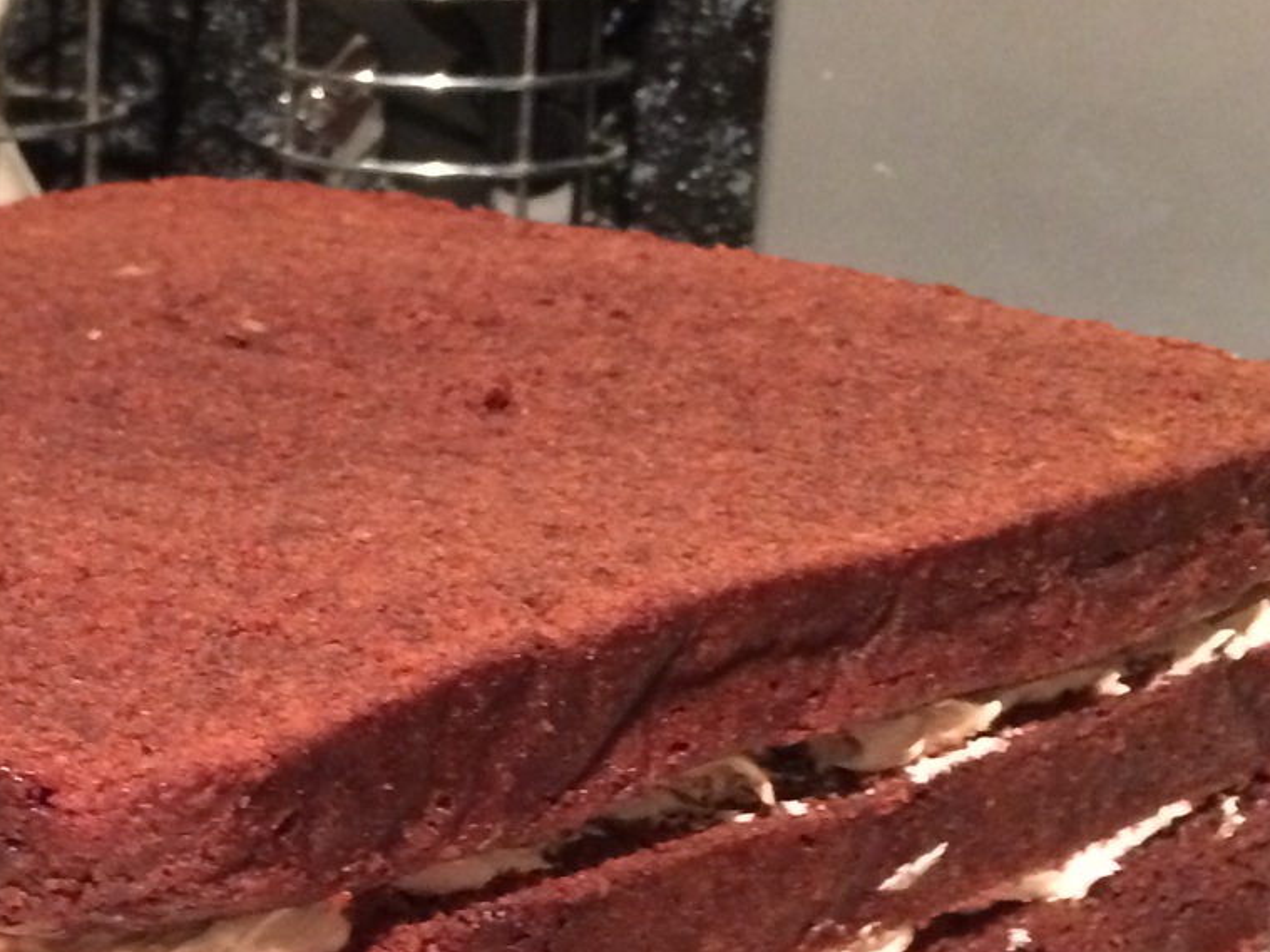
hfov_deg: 23.3
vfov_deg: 17.9
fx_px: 2971
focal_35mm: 81
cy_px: 848
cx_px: 65
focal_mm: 4.12
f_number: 2.2
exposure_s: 1/15
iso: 320
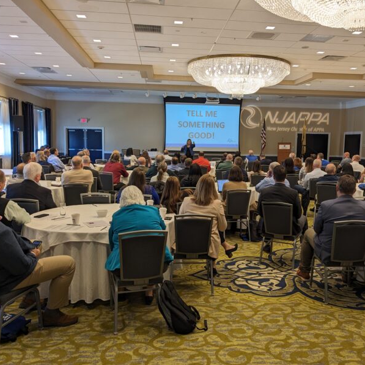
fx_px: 382
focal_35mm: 32
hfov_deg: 51.0
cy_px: 182
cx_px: 207
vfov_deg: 51.1
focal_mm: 4.38
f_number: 1.73
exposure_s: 1/60
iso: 82
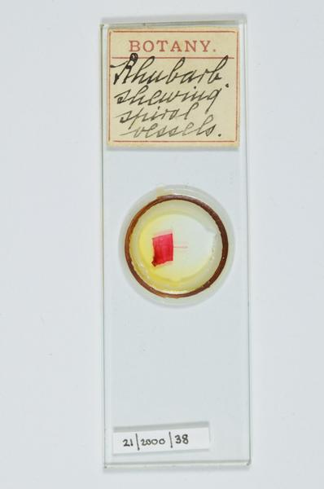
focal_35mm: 82
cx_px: 162
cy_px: 244
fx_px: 1118
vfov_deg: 24.7
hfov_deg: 16.5
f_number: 22
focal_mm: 55
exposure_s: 1/13
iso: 400
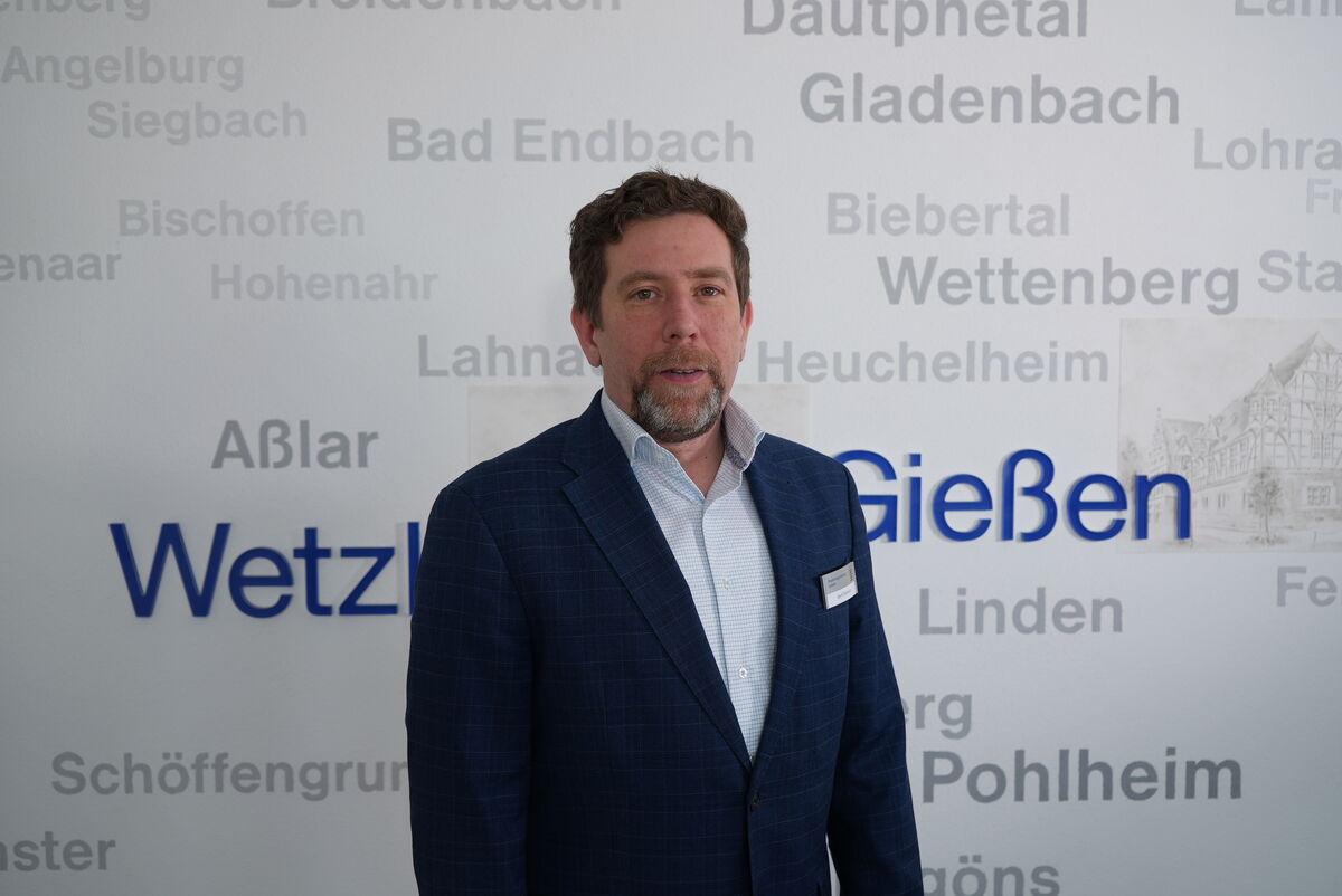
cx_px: 671
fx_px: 1343
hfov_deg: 53.1
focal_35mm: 36
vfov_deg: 36.9
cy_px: 448
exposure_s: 1/50
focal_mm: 36
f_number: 4.5
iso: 80
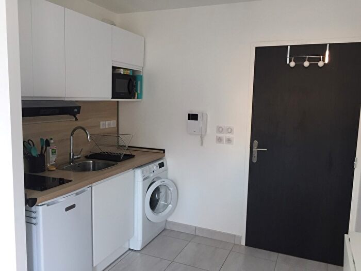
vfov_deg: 48.2
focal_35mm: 29
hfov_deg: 61.7
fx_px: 302
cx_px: 180
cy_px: 136
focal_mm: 4.15
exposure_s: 1/33
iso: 100
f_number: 2.2
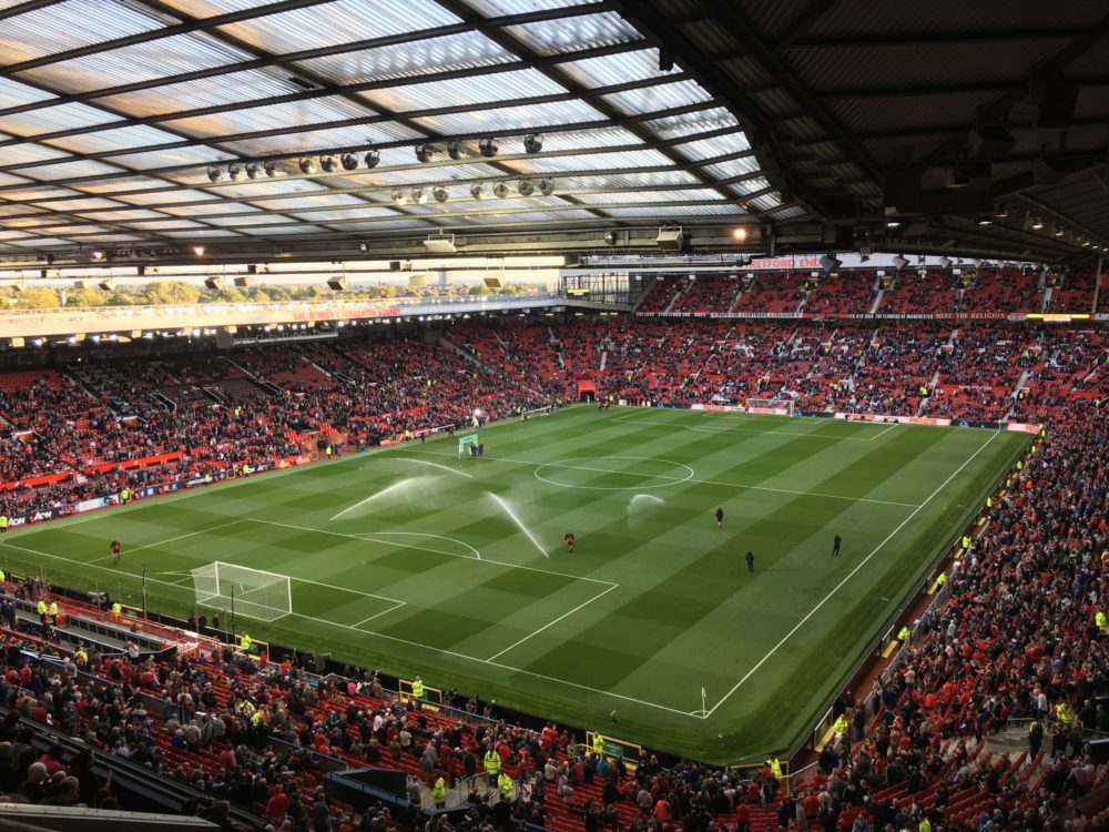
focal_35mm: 29
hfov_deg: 61.7
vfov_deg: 48.2
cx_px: 554
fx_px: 929
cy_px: 416
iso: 25
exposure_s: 1/100
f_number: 2.2
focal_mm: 4.15
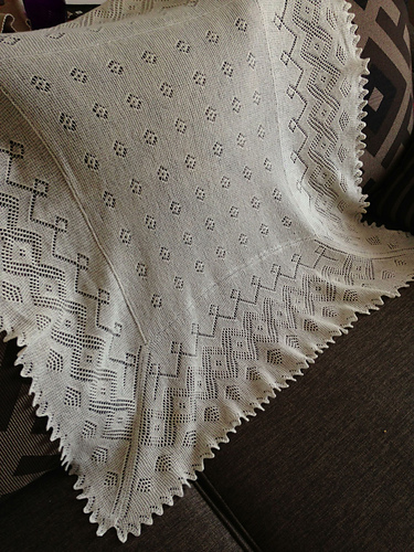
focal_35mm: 33
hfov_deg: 42.9
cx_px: 207
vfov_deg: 55.4
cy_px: 276
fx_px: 526
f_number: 2.4
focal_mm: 4.13
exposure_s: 1/20
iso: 80
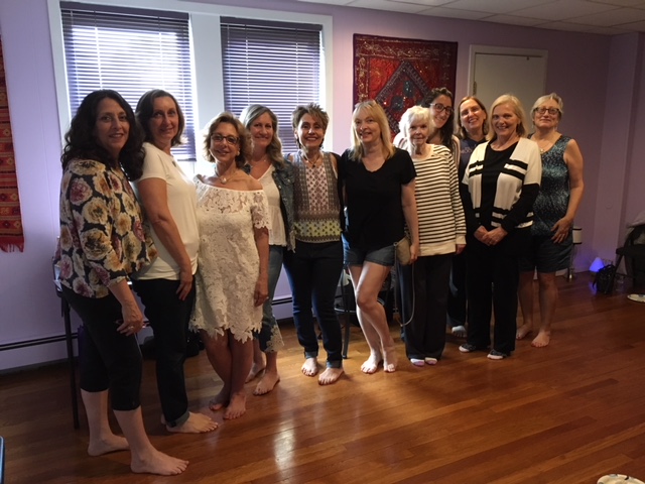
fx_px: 540
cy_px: 242
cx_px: 322
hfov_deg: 61.7
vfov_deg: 48.2
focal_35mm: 29
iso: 200
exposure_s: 1/15
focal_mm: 4.15
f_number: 2.2
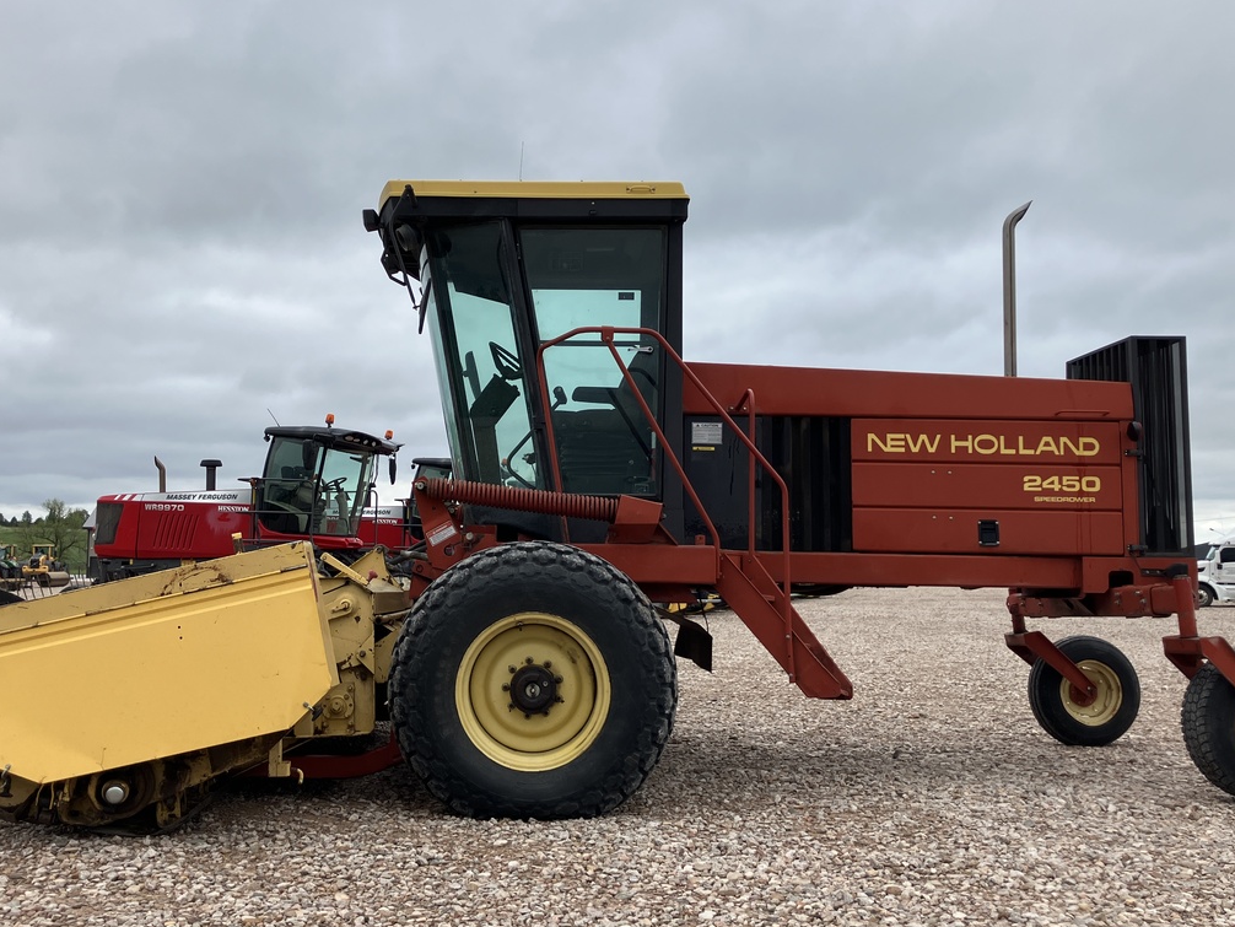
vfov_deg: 37.7
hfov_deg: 48.9
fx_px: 1356
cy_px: 447
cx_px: 570
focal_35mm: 38
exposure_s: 1/972
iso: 32
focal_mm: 3.99
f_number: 1.8
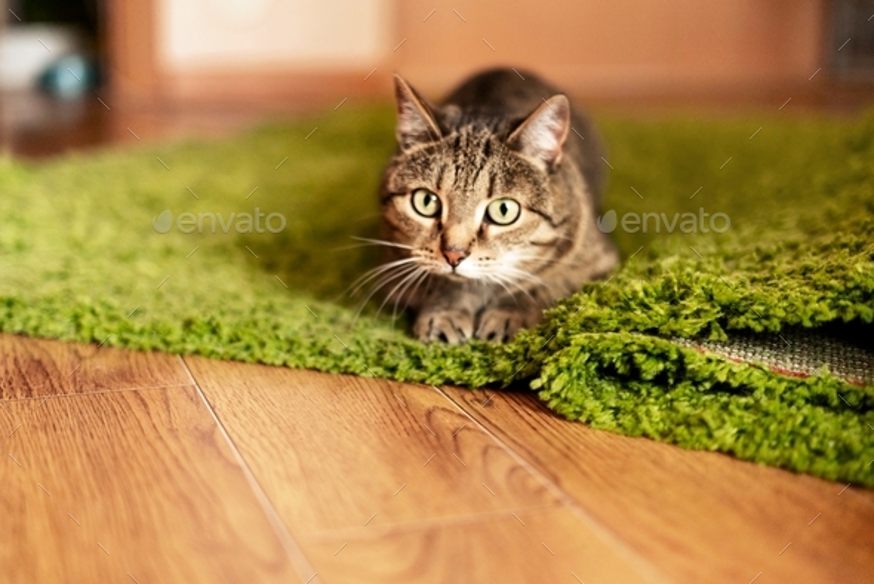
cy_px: 292
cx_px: 437
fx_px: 1214
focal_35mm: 50
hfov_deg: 39.6
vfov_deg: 27.0
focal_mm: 50
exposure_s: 1/320
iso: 2500
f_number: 1.8
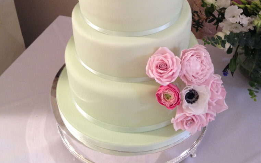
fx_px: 356
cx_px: 132
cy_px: 4
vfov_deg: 24.8
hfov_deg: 40.3
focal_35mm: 50
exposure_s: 1/20
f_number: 2.4
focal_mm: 4.28
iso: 160
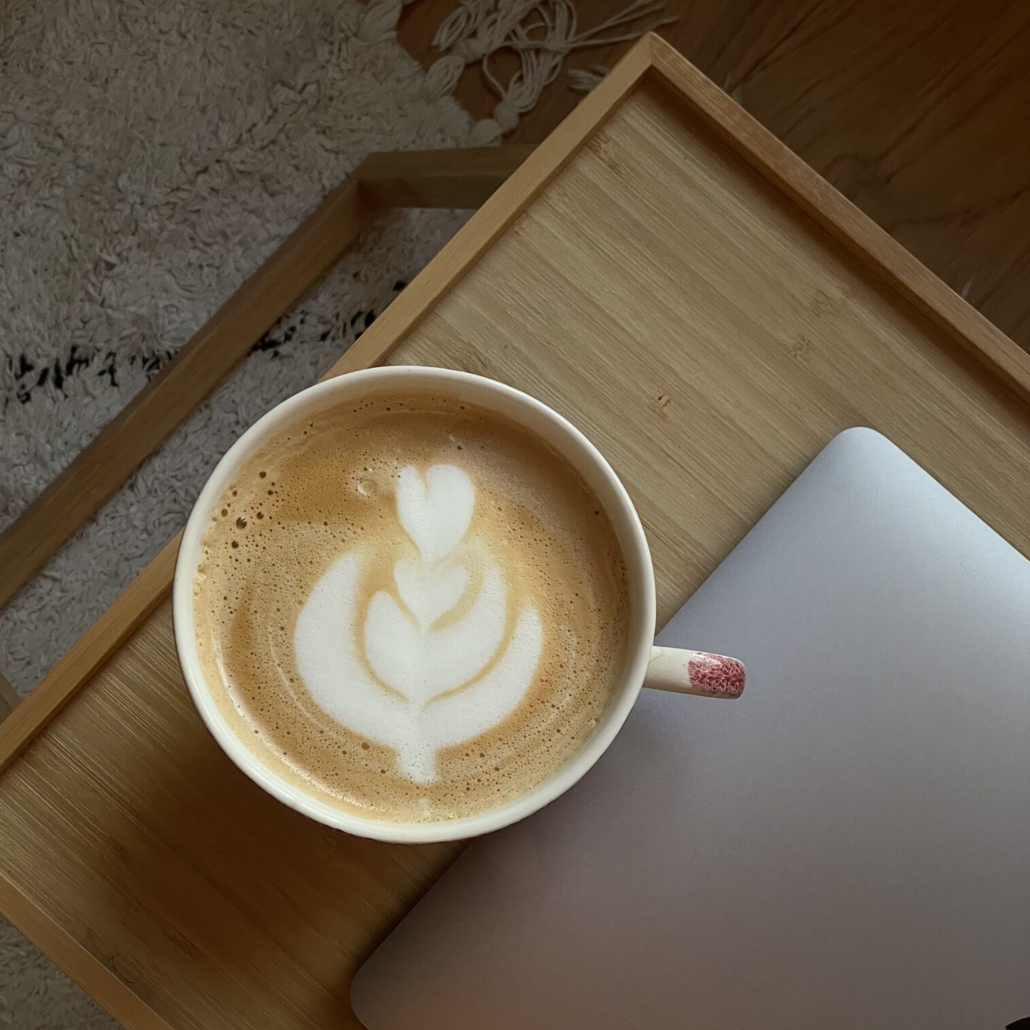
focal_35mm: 62
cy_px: 620
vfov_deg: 27.7
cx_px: 511
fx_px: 2087
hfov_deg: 27.7
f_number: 2
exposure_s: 1/99
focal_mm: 6
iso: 160
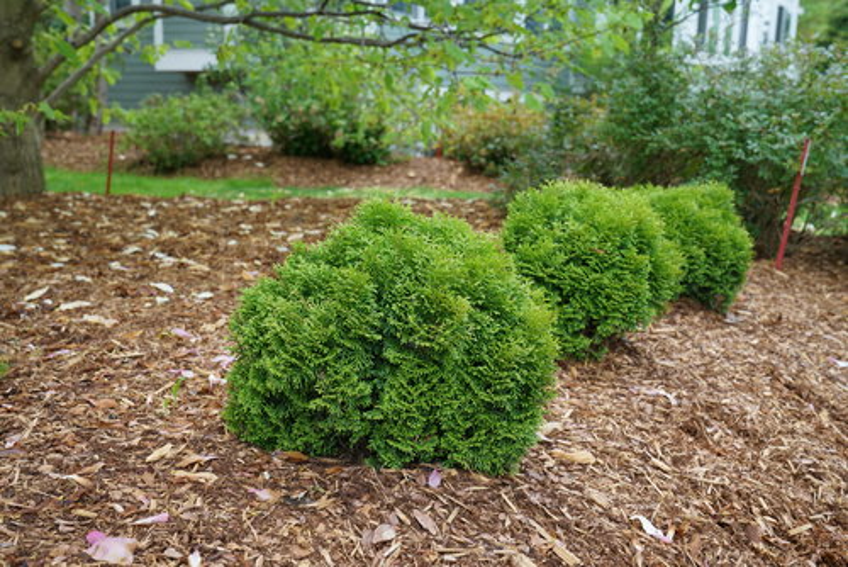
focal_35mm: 45
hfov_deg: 43.6
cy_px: 284
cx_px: 424
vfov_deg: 29.9
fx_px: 1061
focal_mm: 45
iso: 100
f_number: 5.6
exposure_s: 1/80
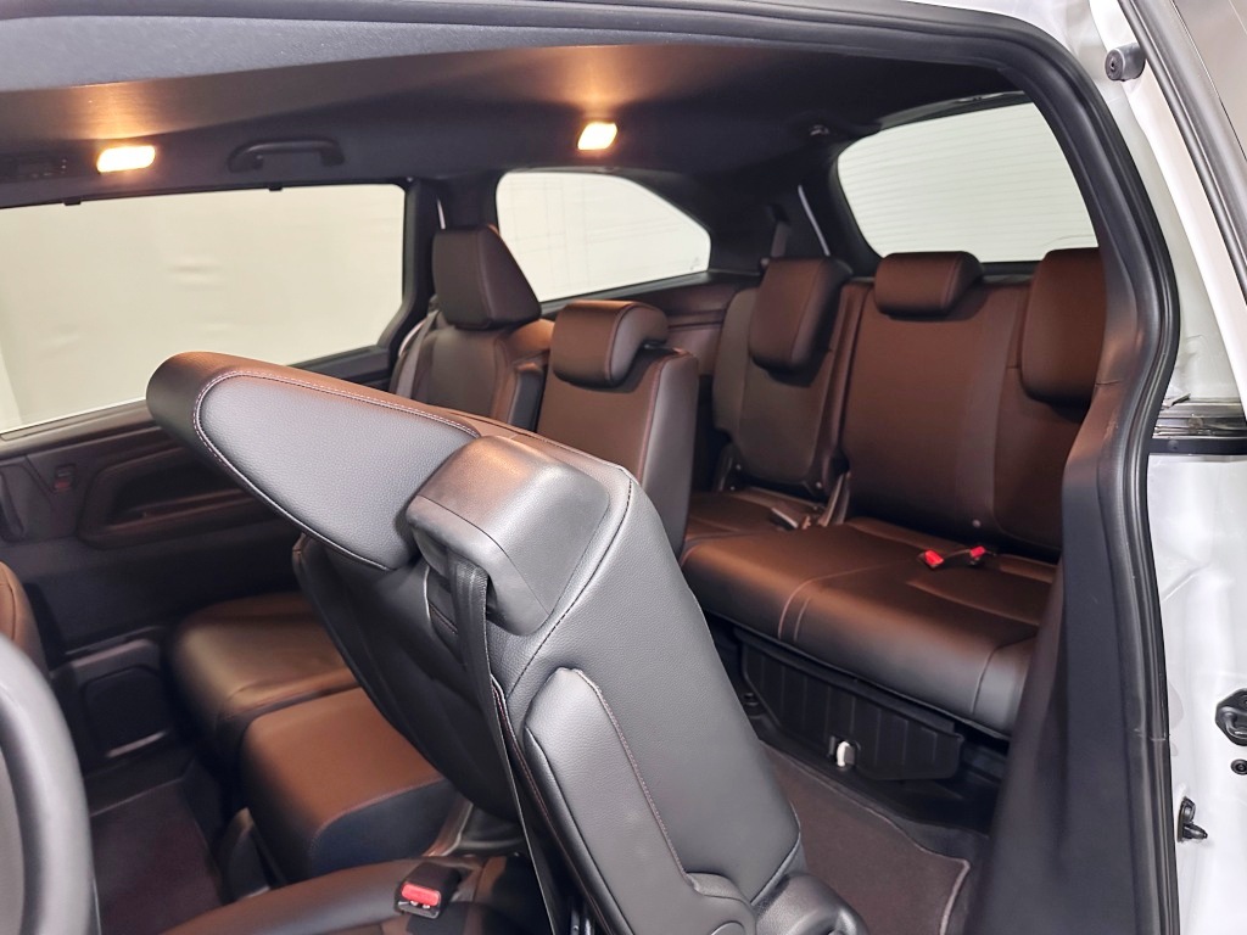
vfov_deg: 56.8
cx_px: 624
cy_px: 468
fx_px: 865
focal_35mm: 24
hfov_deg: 71.6
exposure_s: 1/30
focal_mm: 6.86
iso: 800
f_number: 1.78
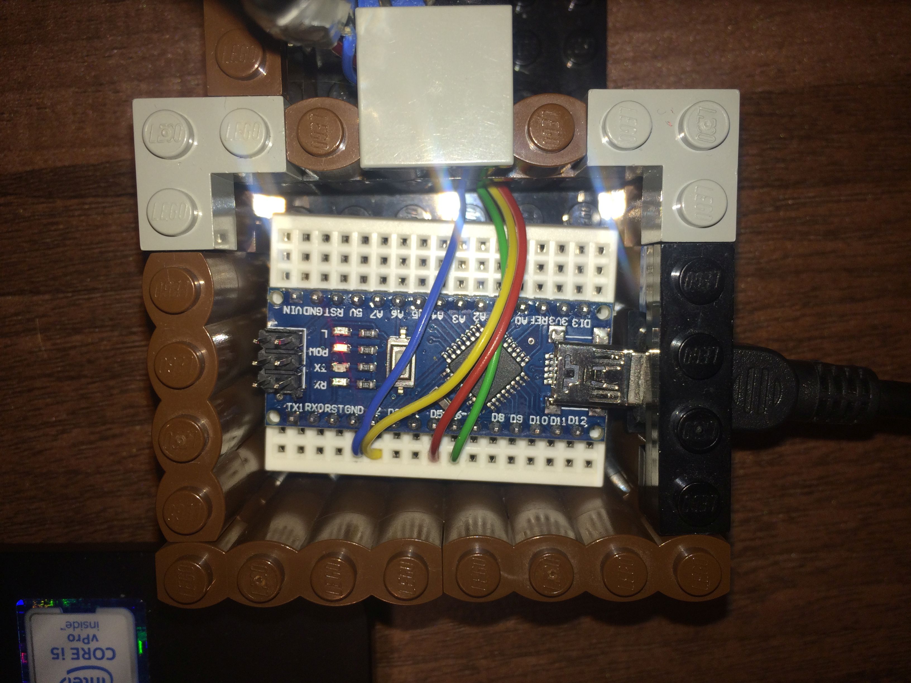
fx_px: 763
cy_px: 342
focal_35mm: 29
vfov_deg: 48.2
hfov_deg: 61.7
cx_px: 456
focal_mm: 4.15
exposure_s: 1/513
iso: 32
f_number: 2.2
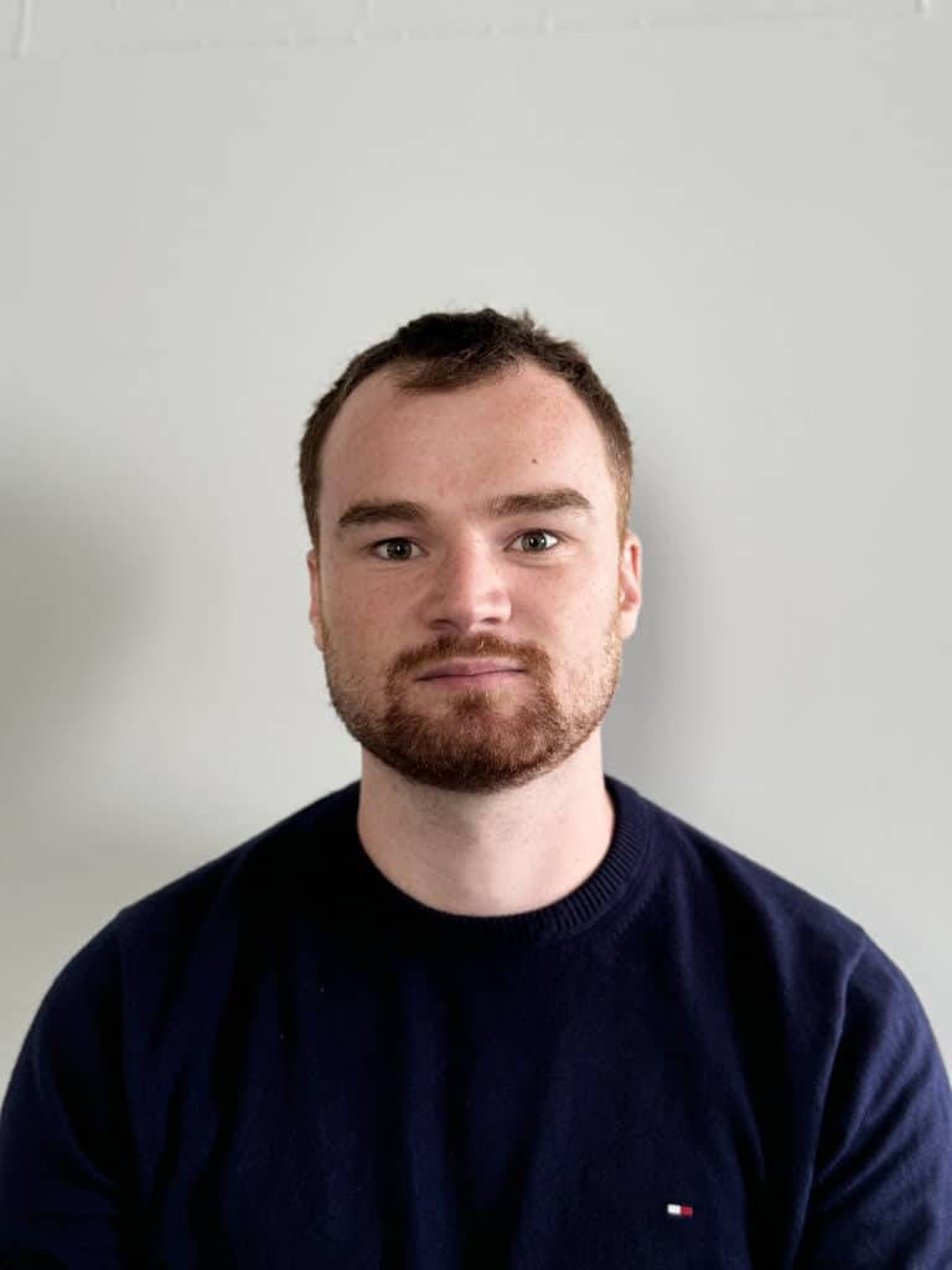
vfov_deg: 39.7
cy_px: 635
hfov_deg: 30.3
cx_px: 476
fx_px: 1760
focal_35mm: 48
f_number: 1.78
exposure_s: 1/60
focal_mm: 6.76
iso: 125
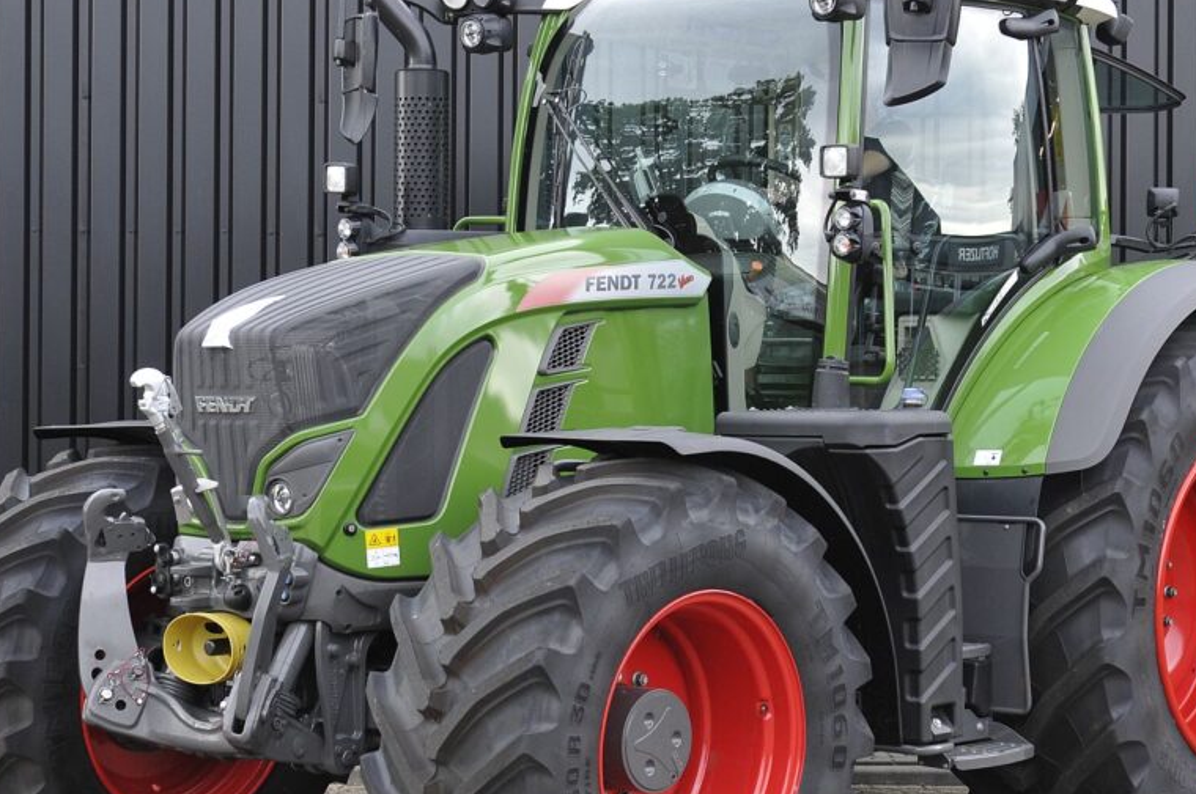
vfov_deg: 15.2
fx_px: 2987
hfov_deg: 22.6
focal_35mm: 90
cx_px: 648
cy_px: 430
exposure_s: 1/60
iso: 400
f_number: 4
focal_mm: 38
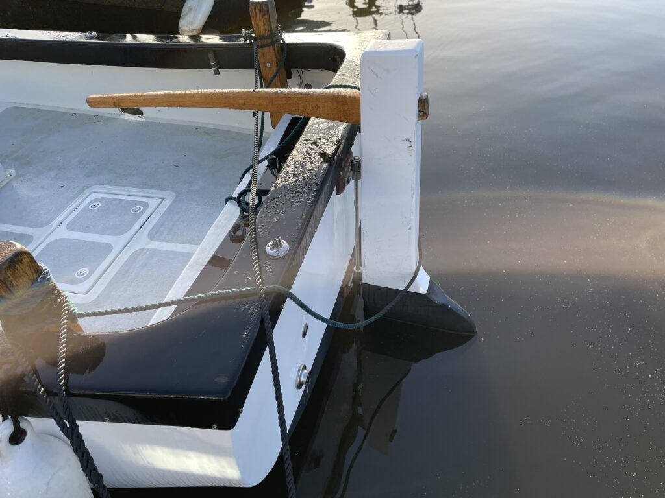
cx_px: 332
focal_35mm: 26
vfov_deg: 53.1
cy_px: 249
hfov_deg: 67.3
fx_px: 499
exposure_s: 1/764
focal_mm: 4.2
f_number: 1.6
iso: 50
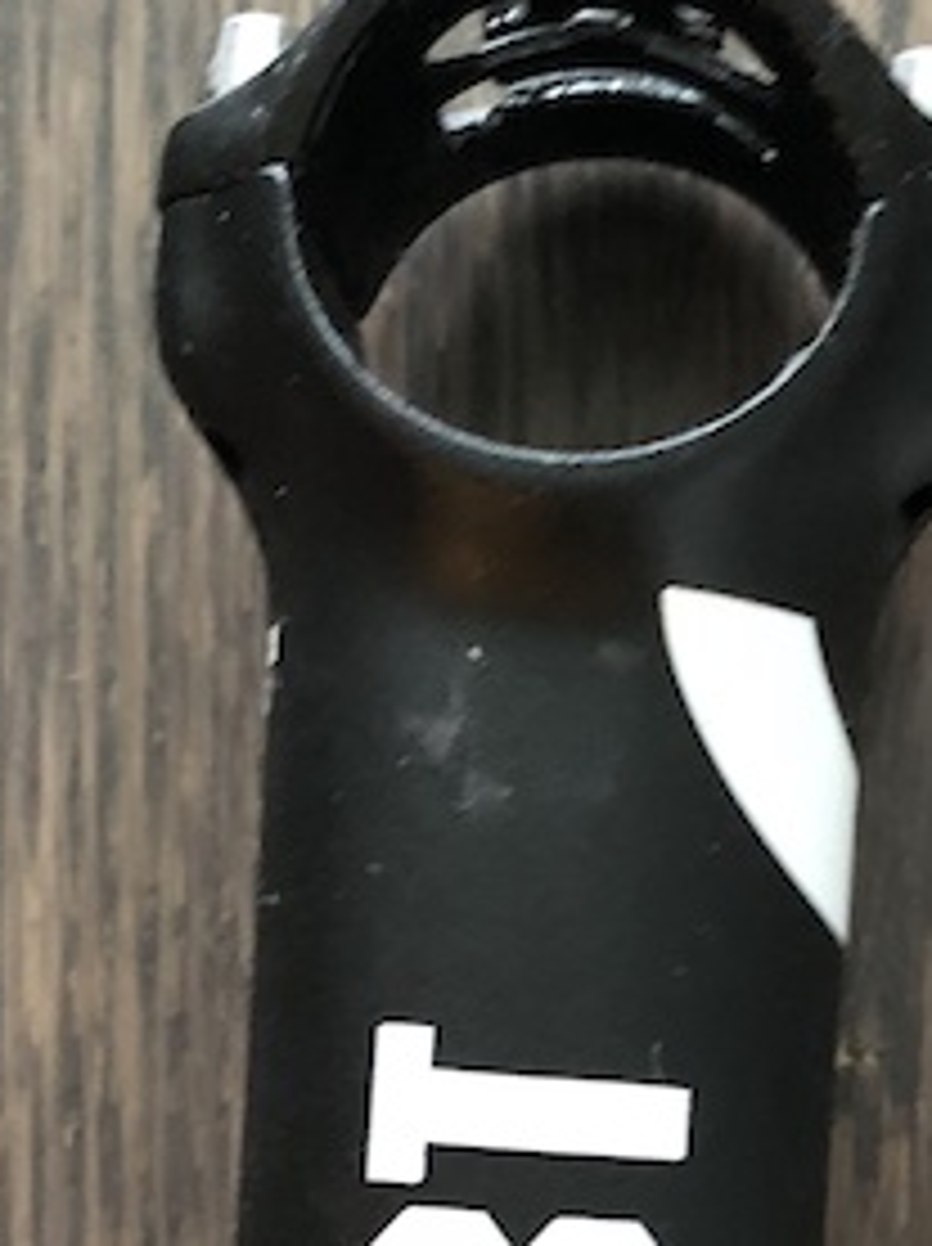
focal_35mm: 81
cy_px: 1192
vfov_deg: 23.3
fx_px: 2915
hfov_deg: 18.0
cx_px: 707
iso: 125
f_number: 1.8
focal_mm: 3.99
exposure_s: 1/4
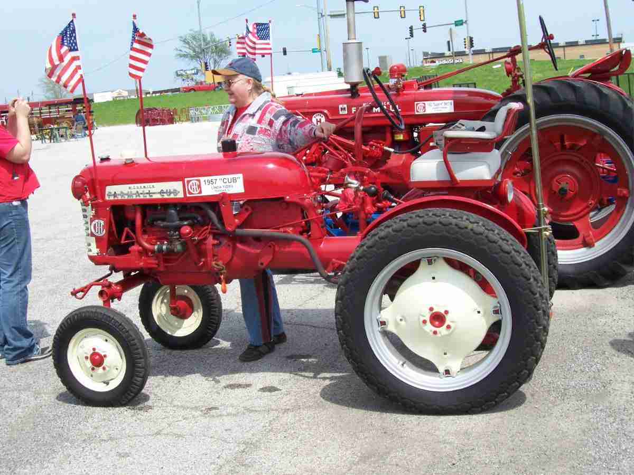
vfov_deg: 27.5
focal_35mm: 53
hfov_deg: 36.2
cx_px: 317
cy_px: 238
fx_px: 971
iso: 80
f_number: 6.3
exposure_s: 1/320
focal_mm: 8.7
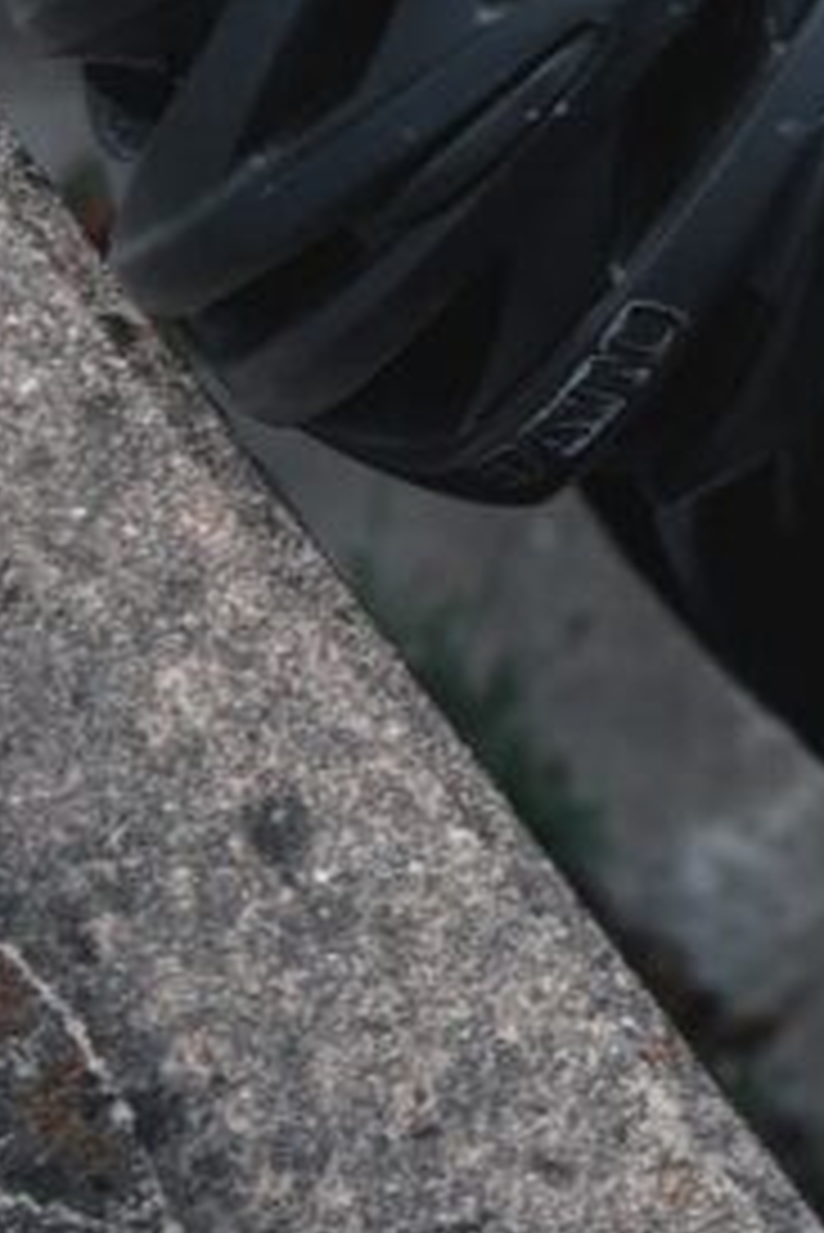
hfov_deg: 6.1
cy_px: -90
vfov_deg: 9.1
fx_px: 7646
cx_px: 1382
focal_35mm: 223
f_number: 3.6
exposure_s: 1/210
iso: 125
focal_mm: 35
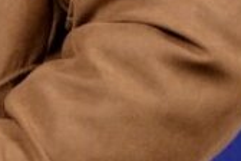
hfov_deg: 5.9
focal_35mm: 328
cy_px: -263
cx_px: -435
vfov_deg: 4.1
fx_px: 2196
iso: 640
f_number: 2.8
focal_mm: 34.2
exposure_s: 1/100
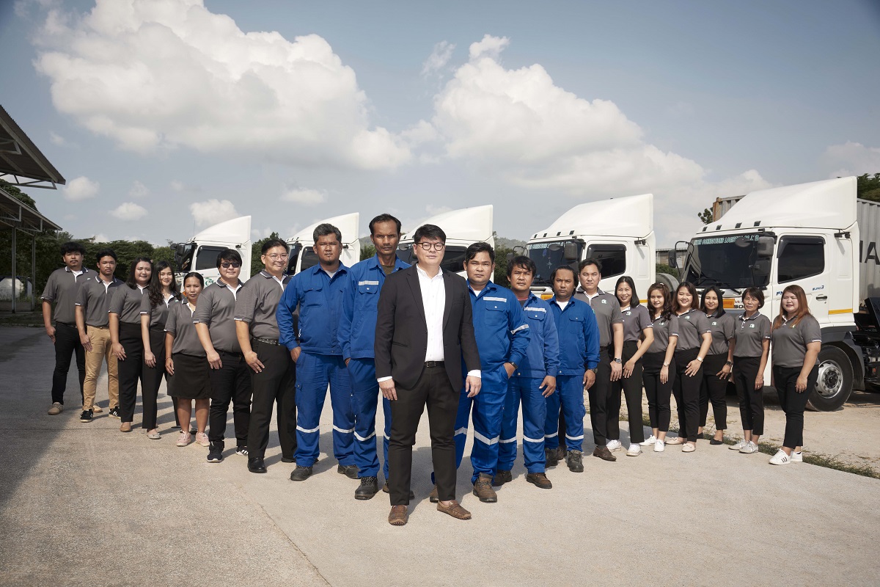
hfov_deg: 60.3
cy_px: 294
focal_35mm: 31
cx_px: 440
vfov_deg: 42.3
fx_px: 758
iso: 100
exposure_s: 1/250
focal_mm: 31
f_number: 9
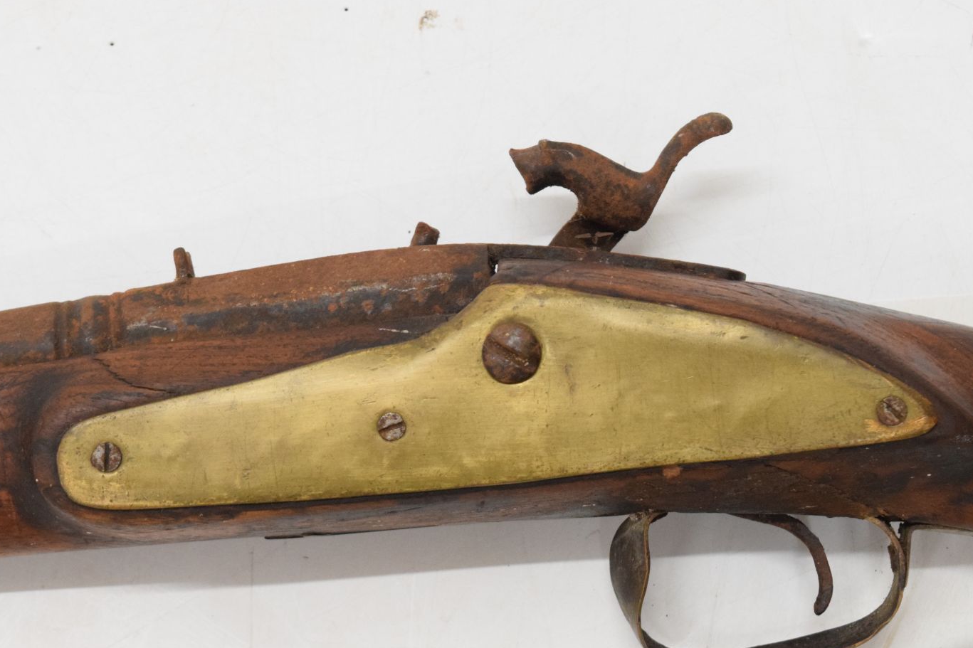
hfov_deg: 16.9
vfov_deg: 11.4
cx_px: 374
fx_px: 3262
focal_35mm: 121
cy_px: 344
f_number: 8
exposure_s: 1/125
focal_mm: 55
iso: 3200
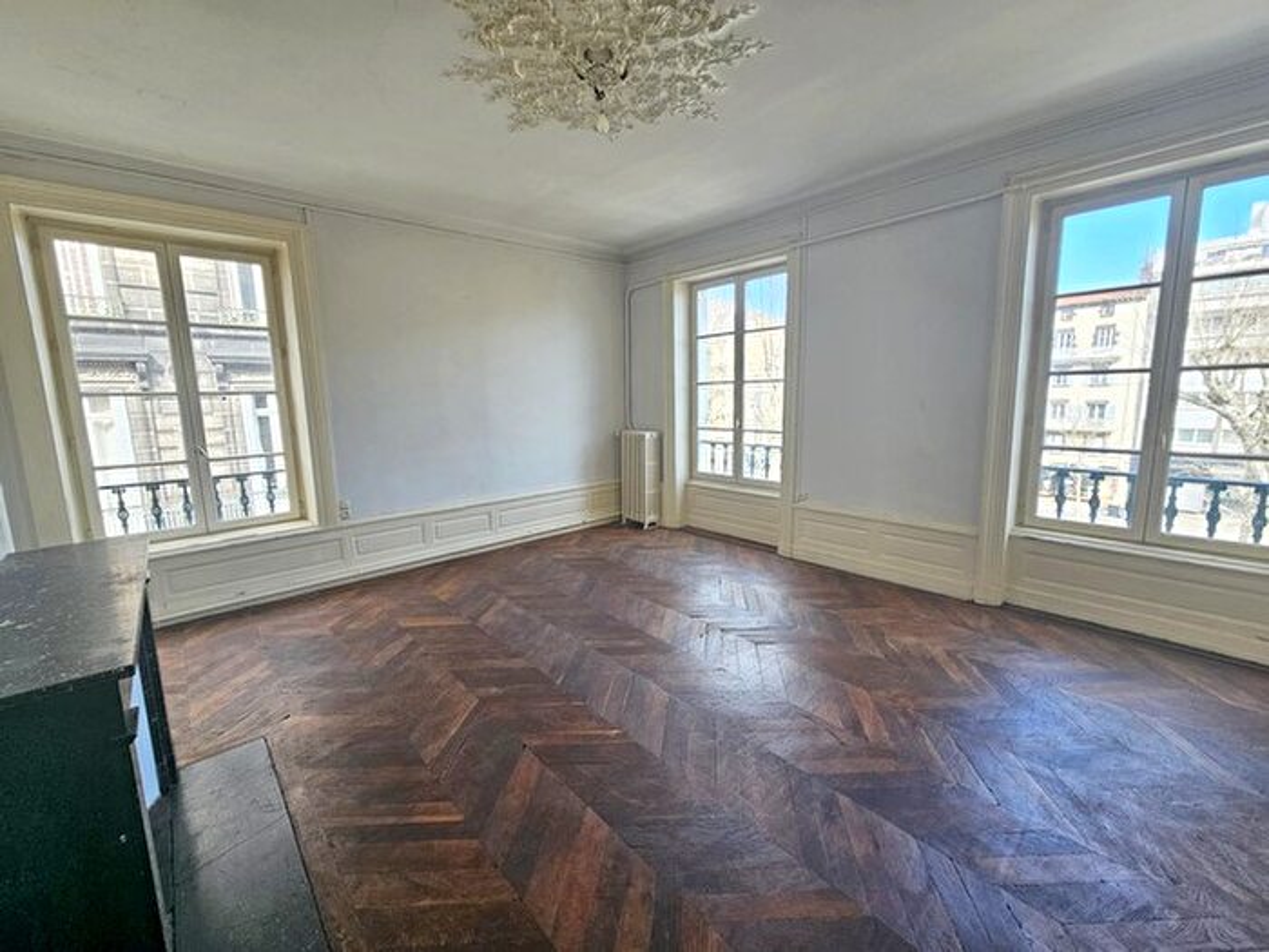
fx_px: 477
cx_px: 634
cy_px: 476
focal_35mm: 13
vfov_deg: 89.9
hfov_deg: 106.2
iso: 64
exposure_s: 1/100
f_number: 2.2
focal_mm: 2.2
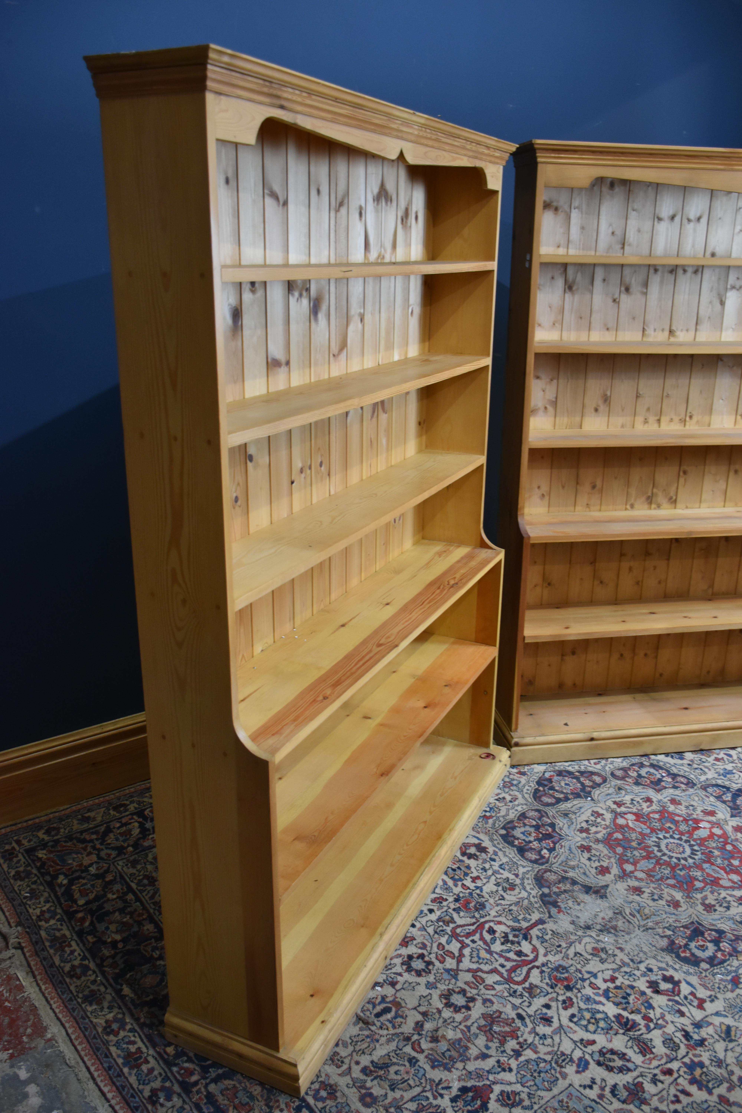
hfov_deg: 43.6
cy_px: 556
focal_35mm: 30
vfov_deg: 61.9
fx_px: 927
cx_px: 371
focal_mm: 20
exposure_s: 1/60
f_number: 3.5
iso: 800
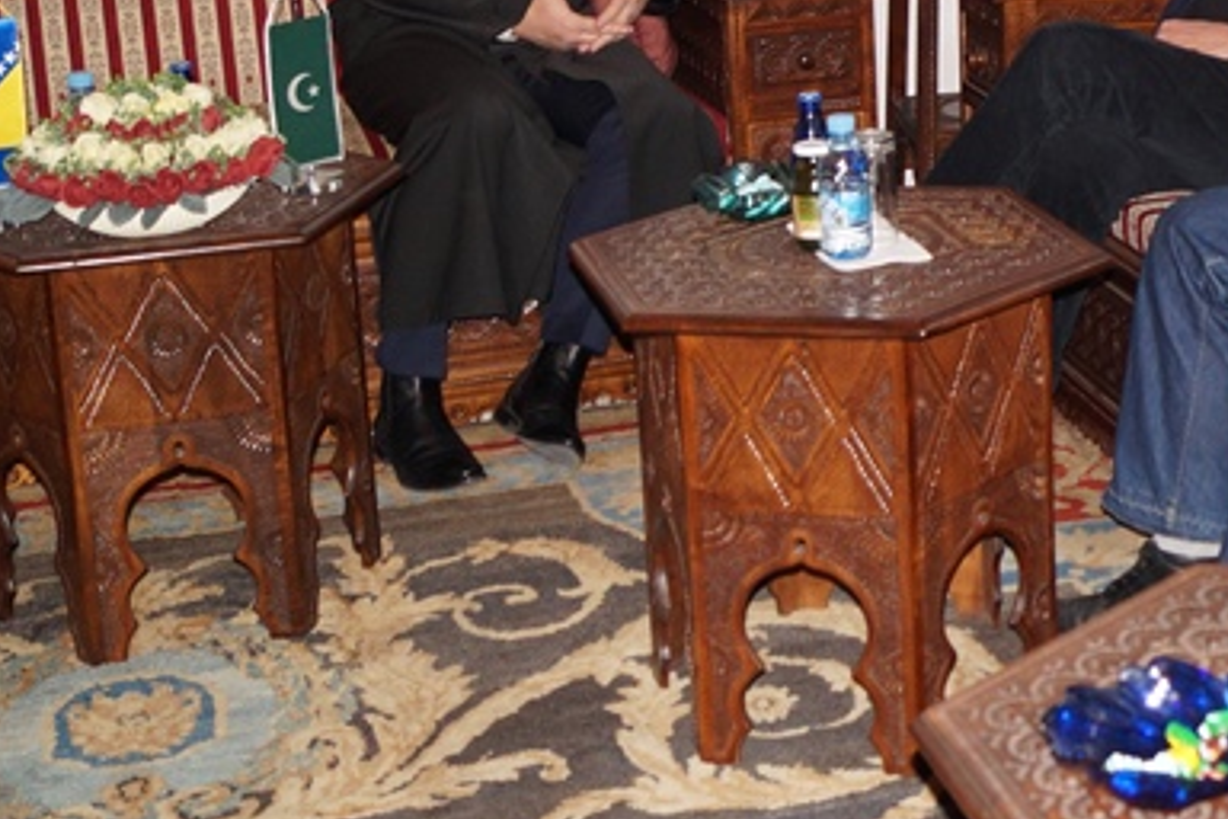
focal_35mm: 72
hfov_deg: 27.6
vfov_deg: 18.5
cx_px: 963
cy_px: 51
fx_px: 2456
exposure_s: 1/160
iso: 640
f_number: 3.5
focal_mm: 18
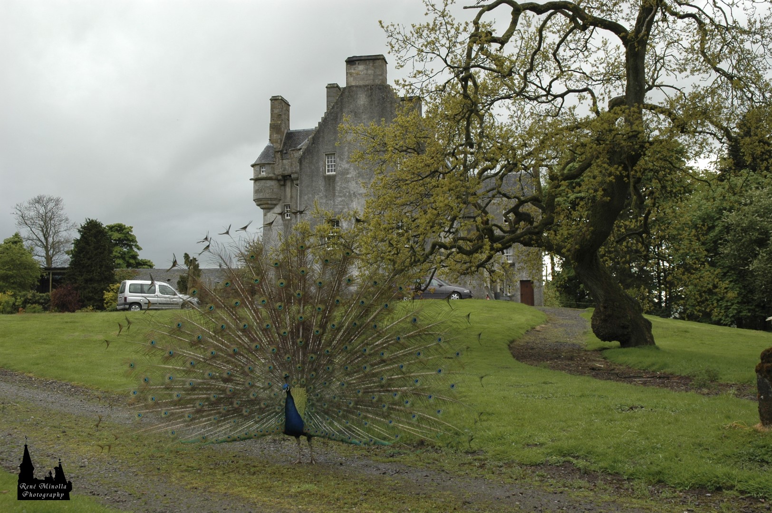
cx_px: 386
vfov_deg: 33.0
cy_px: 256
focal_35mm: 40
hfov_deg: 48.0
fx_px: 868
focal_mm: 27
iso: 200
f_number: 7.1
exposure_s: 1/200
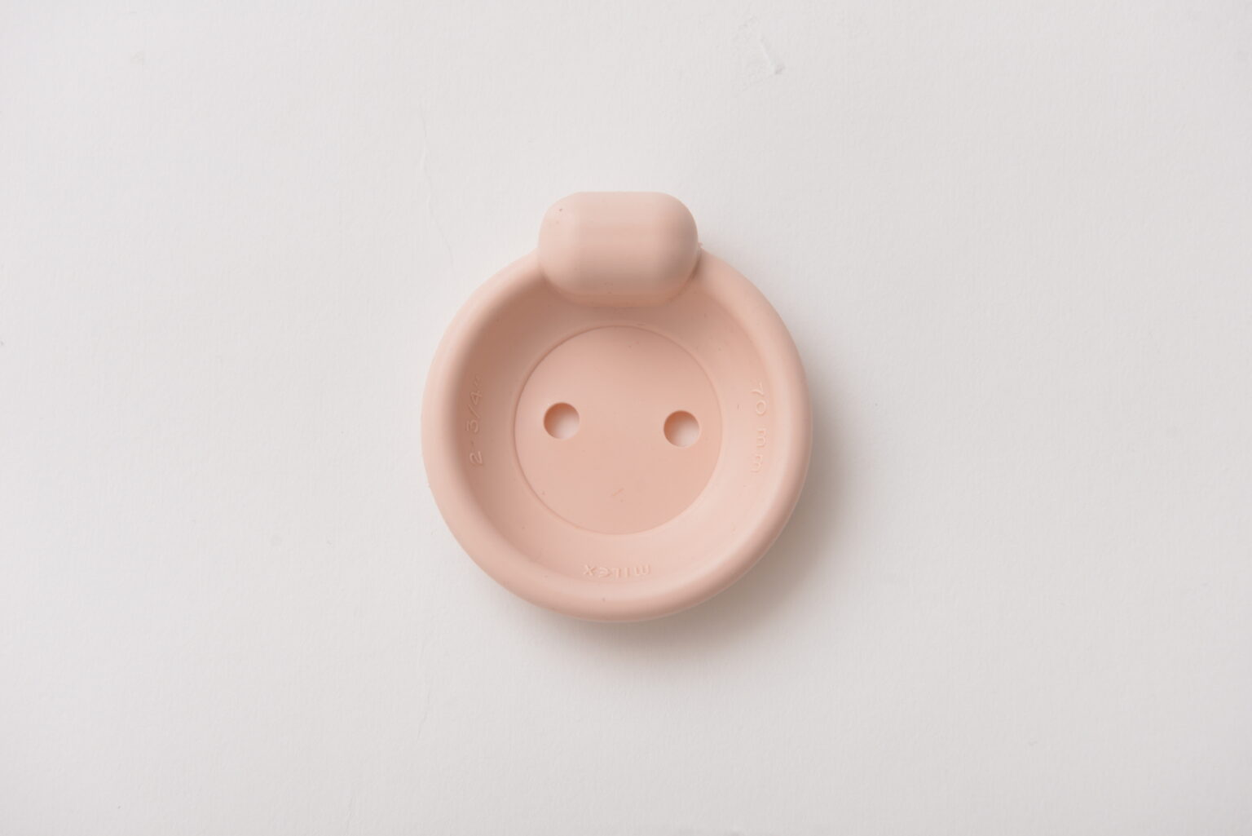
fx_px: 2435
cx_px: 626
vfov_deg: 19.5
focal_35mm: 70
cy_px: 418
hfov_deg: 28.8
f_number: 7.1
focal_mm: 70
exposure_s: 1/200
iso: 400
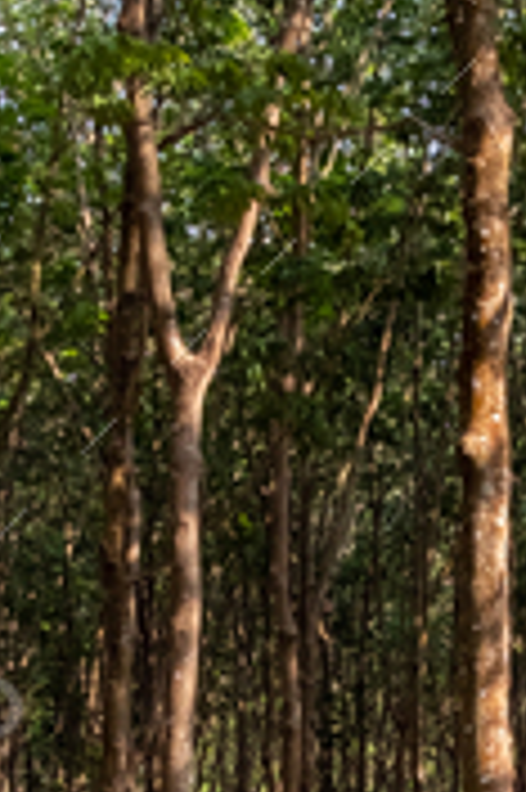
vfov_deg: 16.8
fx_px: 2657
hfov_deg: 11.2
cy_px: 673
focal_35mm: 121
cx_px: 481
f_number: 8
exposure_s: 1/125
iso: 400
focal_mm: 16
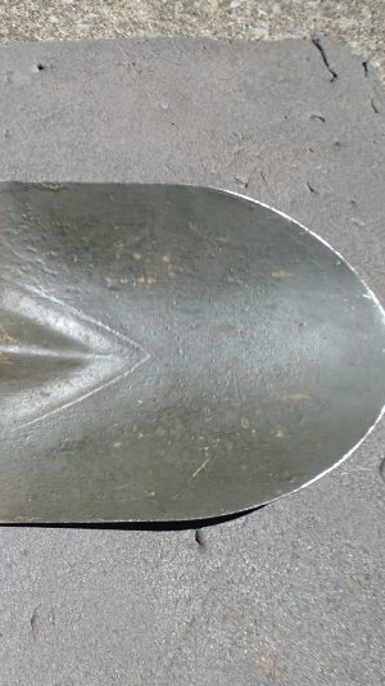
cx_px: -91
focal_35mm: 49
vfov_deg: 42.0
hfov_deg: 22.3
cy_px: 383
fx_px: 890
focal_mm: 5.5
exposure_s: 1/2000
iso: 100
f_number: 2.3
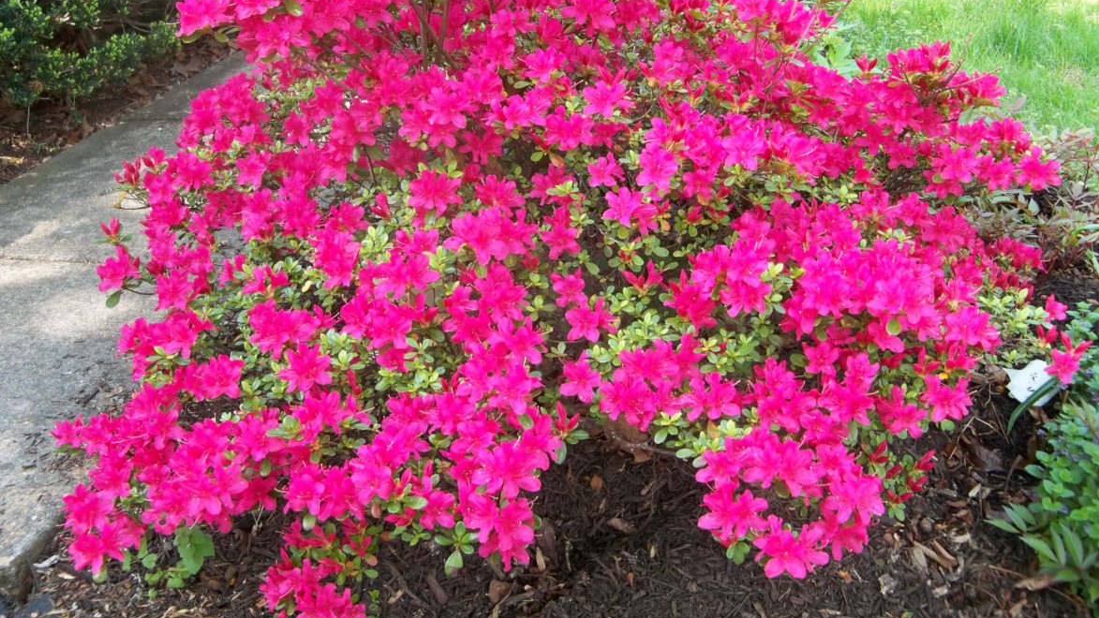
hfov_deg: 51.6
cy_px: 206
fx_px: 1137
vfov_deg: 30.2
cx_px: 555
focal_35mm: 39
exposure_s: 1/40
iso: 64
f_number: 3.5
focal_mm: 6.2
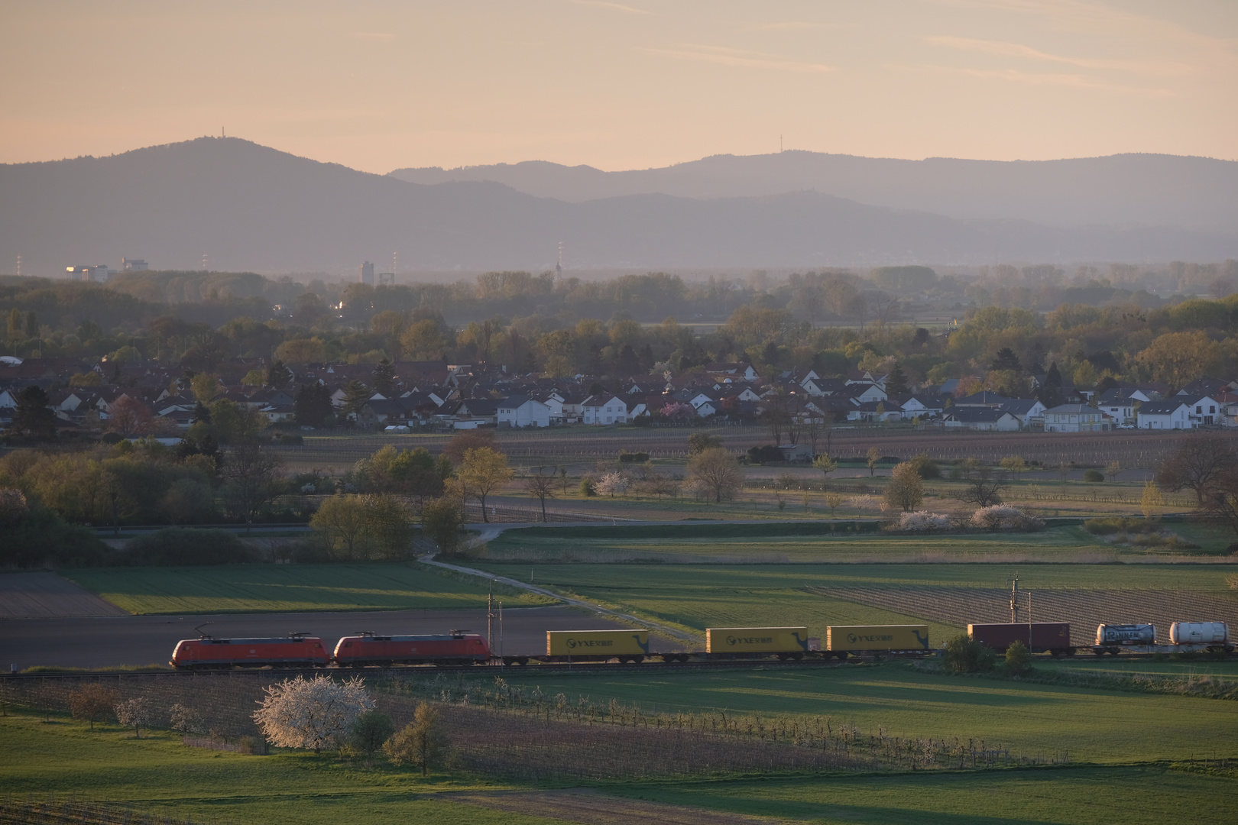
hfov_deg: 9.8
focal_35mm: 210
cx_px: 619
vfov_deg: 6.5
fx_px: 7221
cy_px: 412
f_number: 5.6
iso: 200
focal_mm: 140
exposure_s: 1/110
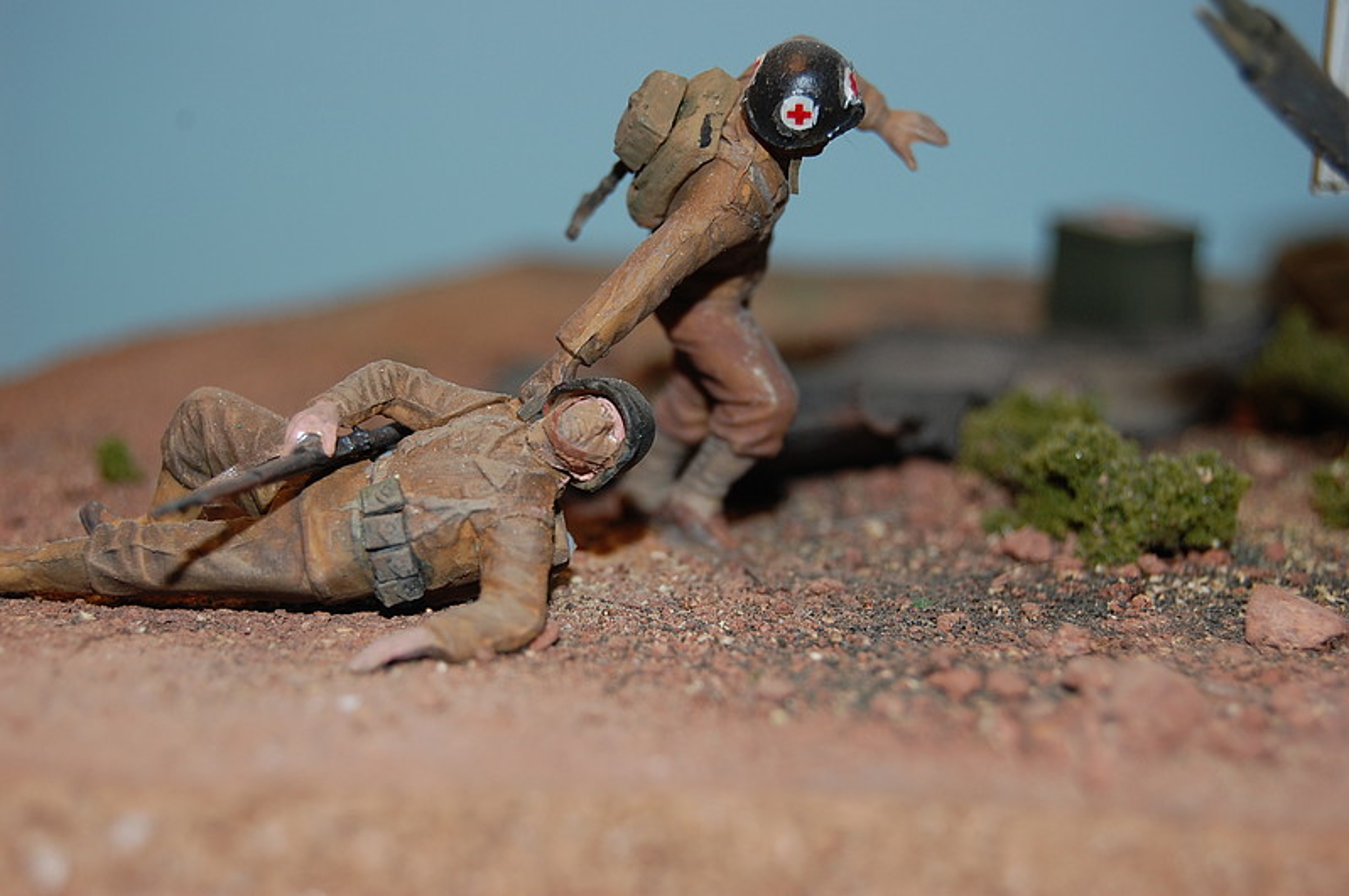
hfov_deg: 24.6
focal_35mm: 82
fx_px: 3088
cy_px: 448
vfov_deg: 16.5
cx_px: 674
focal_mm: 55
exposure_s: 1/125
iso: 200
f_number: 5.6
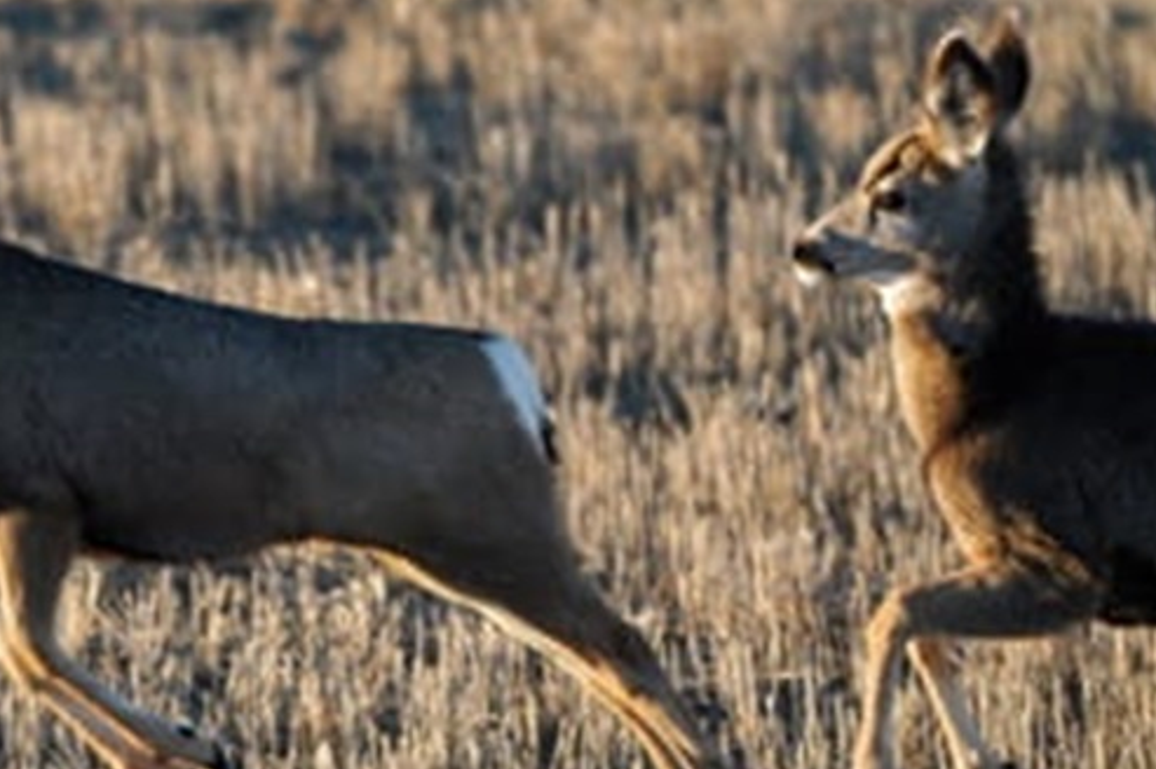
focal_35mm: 1181
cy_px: 476
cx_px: 408
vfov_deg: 1.2
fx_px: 37897
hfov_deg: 1.7
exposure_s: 1/3200
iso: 3200
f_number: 6.3
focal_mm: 600
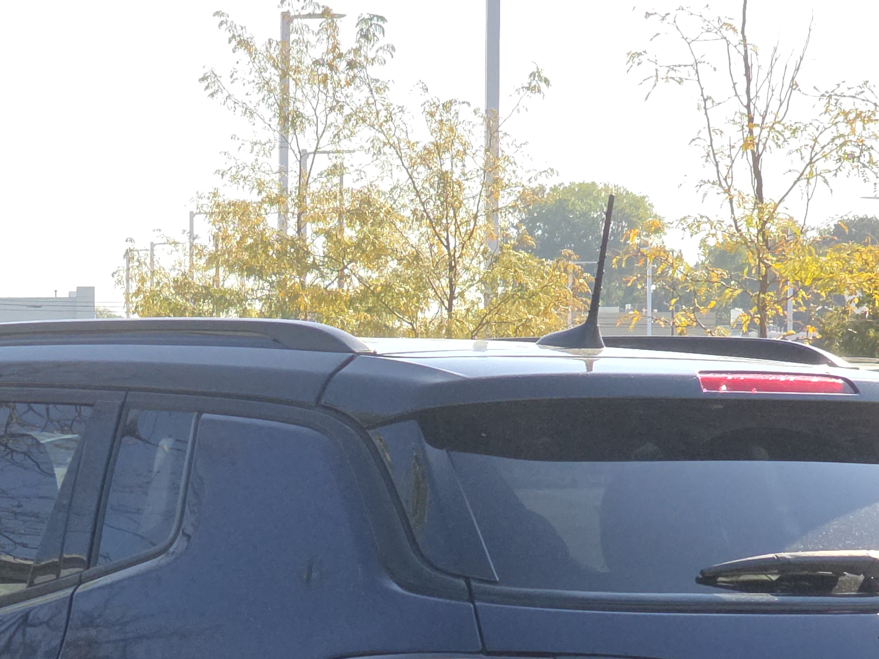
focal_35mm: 169
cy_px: 790
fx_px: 4292
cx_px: 188
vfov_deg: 8.7
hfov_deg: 11.7
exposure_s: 1/1129
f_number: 2.4
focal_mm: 7.9
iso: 50
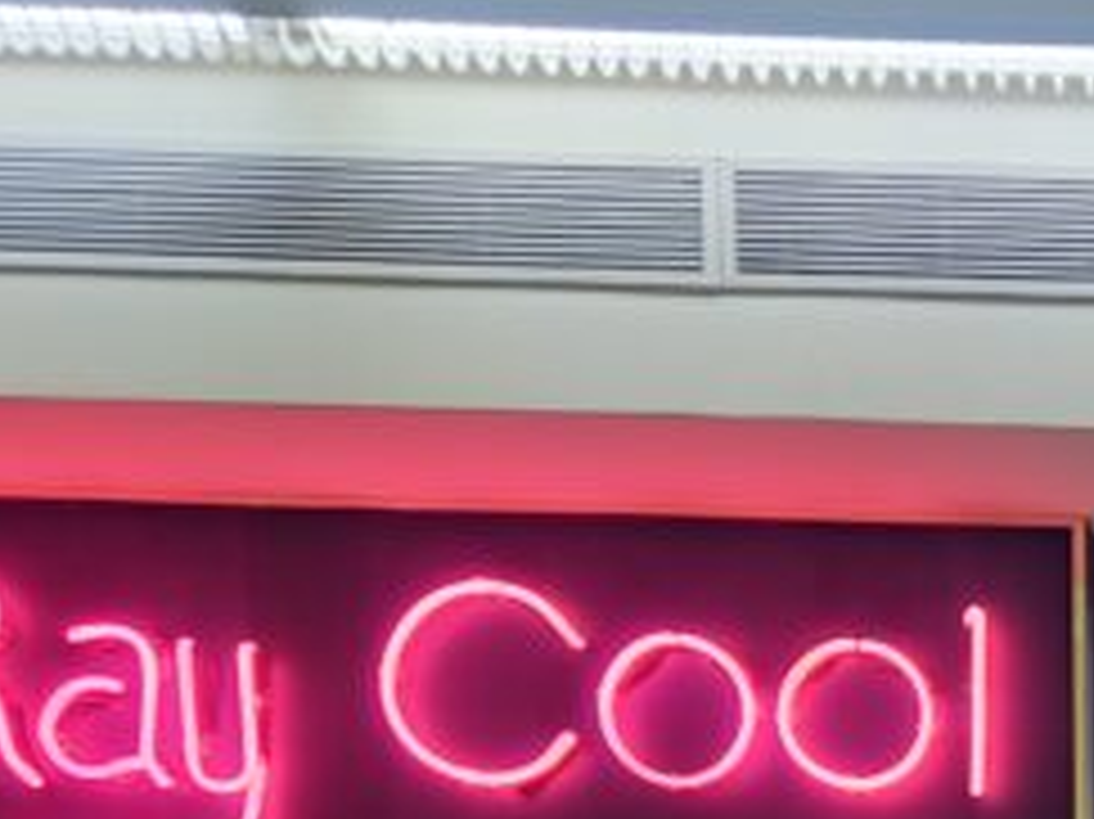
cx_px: 1715
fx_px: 3064
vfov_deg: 13.7
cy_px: 1444
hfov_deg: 17.8
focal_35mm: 97
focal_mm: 5.4
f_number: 1.8
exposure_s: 1/120
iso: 125
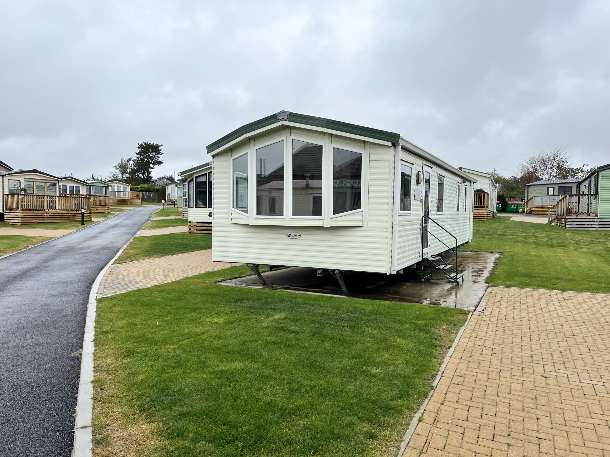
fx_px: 458
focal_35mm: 26
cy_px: 228
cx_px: 305
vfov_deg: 53.1
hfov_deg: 67.3
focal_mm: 5.1
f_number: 1.6
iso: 50
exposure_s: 1/1672
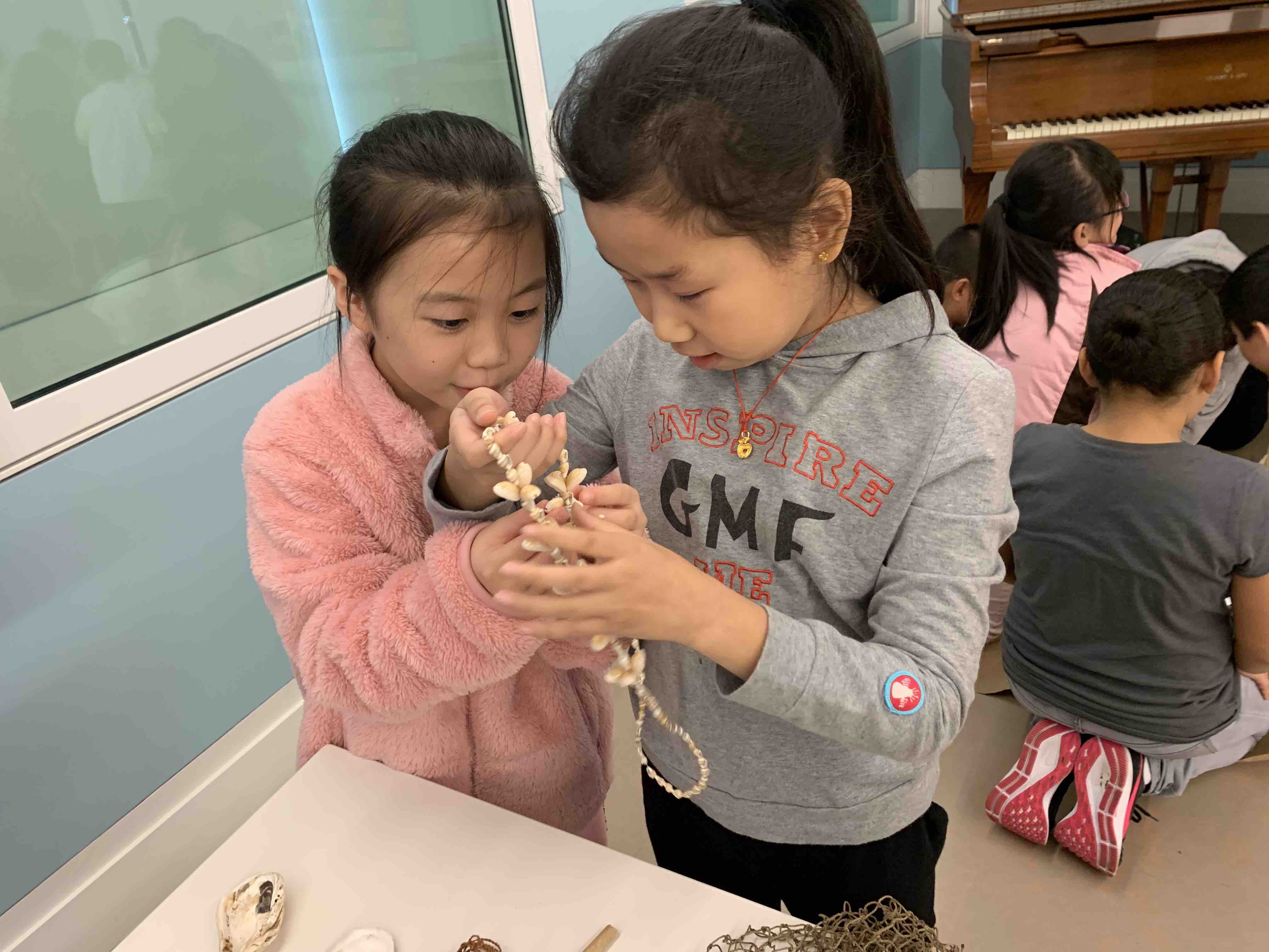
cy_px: 476
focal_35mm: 26
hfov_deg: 67.3
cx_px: 634
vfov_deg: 53.1
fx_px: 953
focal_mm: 4.25
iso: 160
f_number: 1.8
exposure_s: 1/60
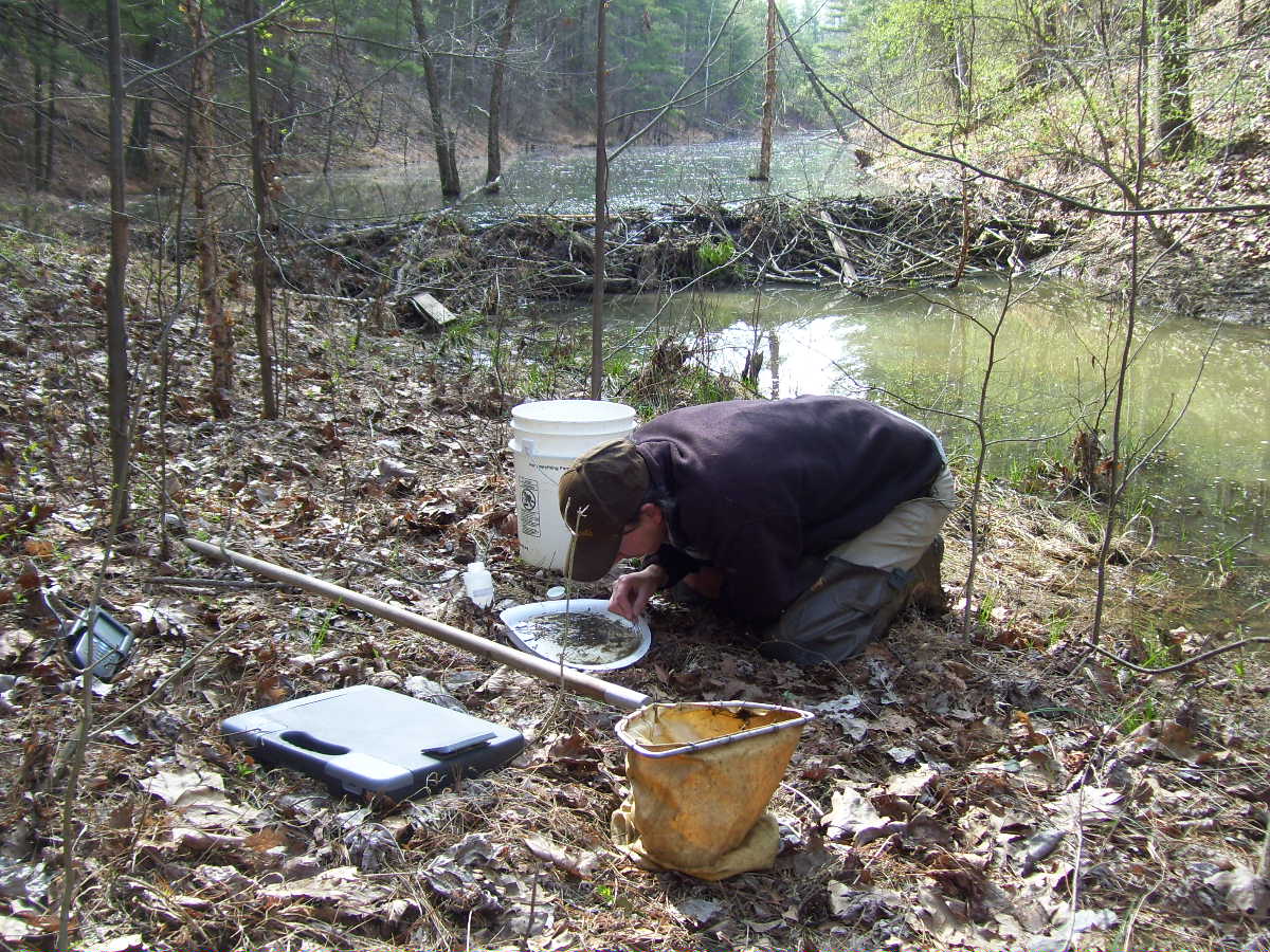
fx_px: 1321
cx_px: 635
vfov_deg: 39.7
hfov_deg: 51.4
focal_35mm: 36
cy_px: 476
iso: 80
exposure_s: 1/125
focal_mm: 6
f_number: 2.7
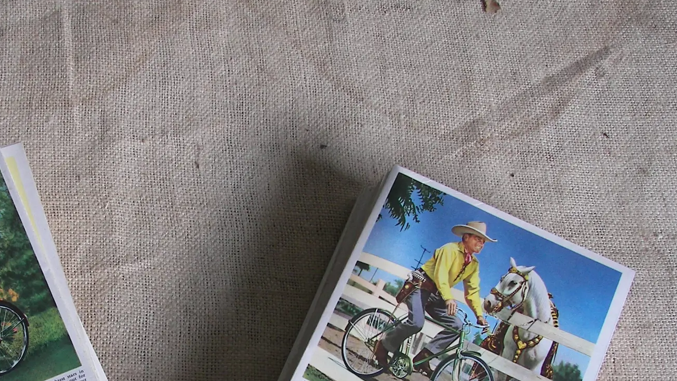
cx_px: 191
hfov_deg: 35.4
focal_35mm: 58
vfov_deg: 20.3
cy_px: 351
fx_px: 1041
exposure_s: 1/30
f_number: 2.8
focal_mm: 6
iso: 80
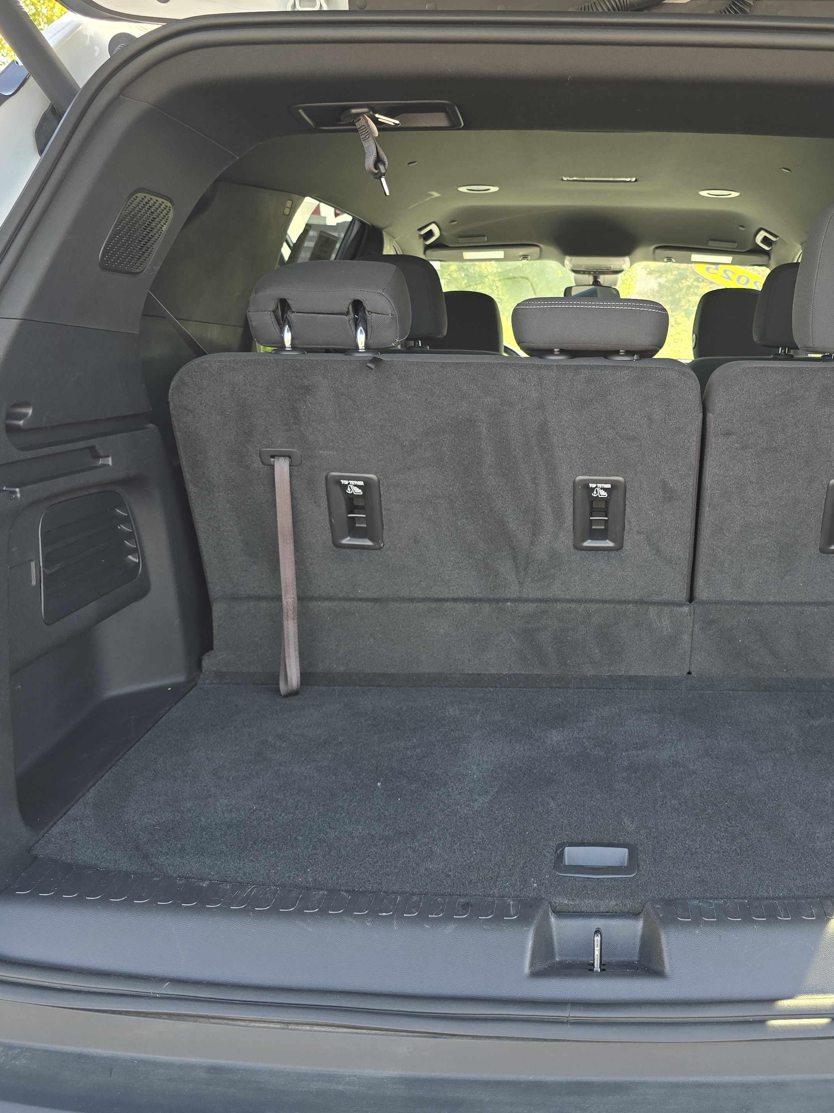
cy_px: 556
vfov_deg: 56.8
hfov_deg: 43.1
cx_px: 596
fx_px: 1028
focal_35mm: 32
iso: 50
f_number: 1.7
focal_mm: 6.3
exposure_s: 1/180
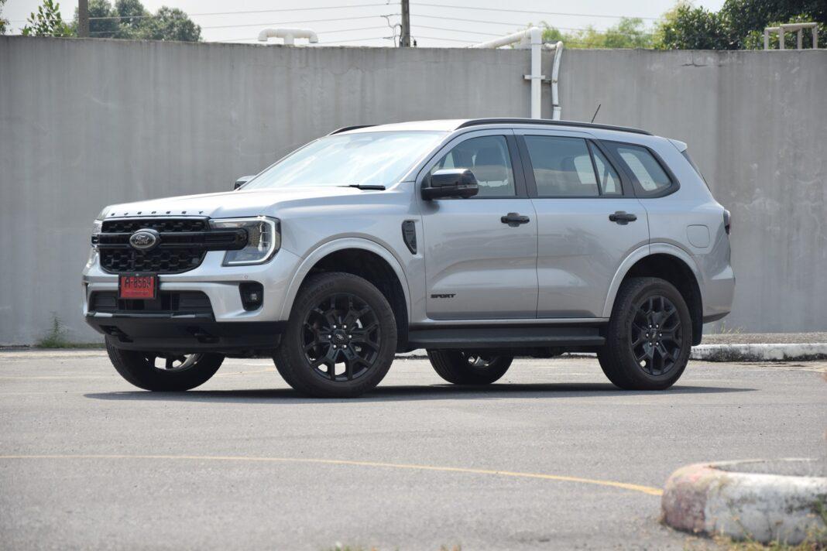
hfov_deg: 16.1
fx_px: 2929
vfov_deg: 10.8
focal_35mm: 128
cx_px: 414
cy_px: 276
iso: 400
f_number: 5.6
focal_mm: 85
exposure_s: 1/1250
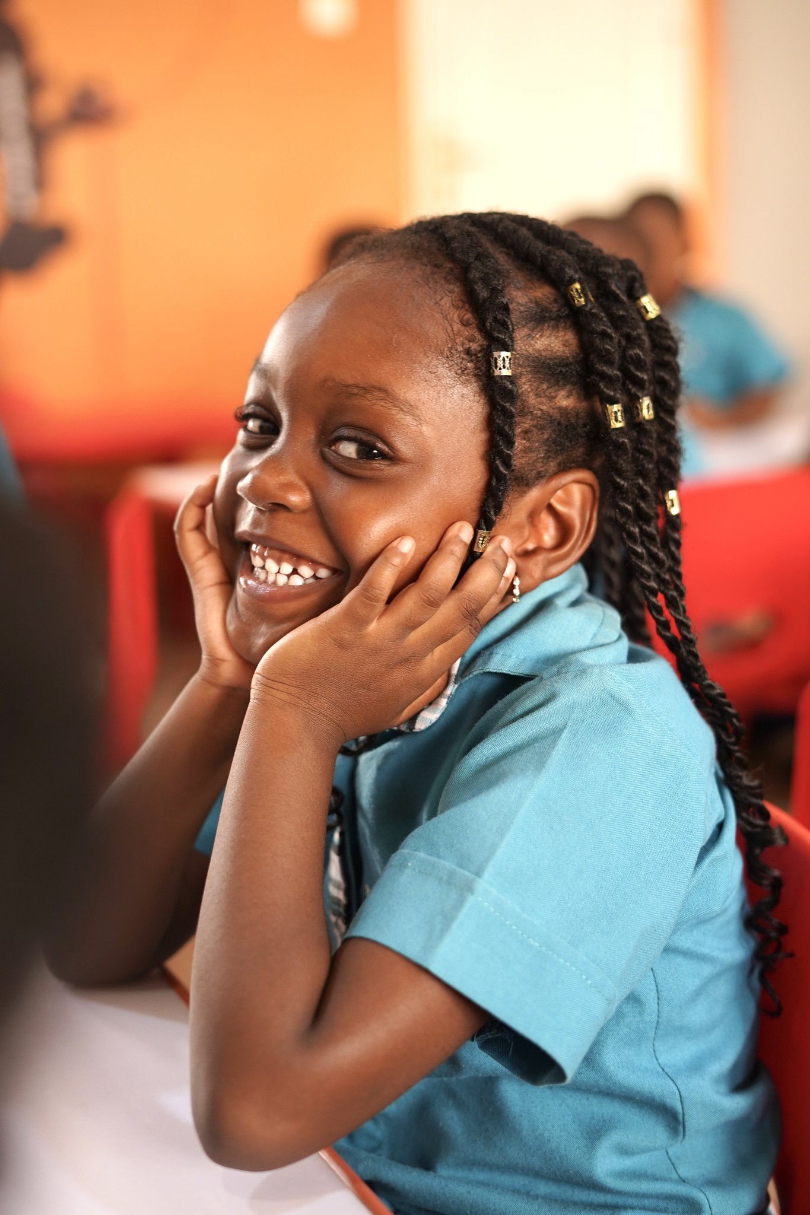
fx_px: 1688
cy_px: 608
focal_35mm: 50
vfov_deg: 39.6
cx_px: 405
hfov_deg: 27.0
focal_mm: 50
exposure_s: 1/80
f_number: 2.8
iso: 1000
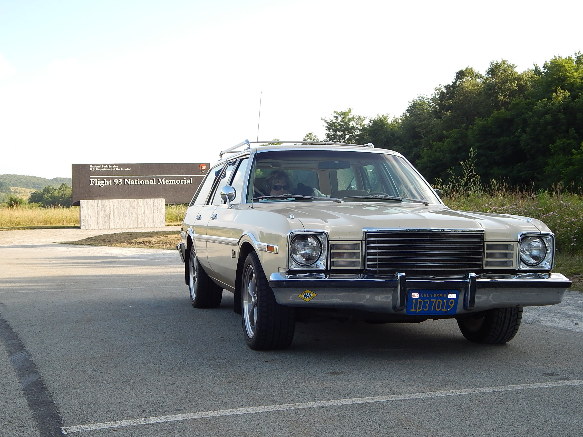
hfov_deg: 34.9
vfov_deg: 26.6
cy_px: 218
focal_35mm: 55
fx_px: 926
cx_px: 292
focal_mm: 9.7
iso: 125
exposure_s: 1/320
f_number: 3.8
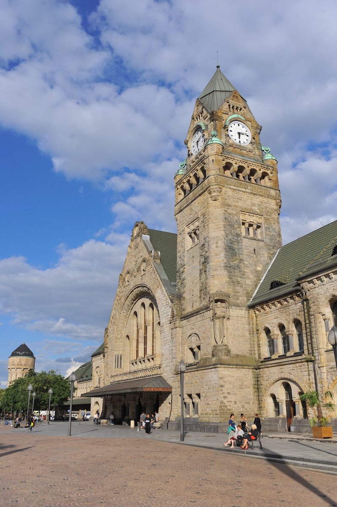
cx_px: 168
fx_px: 450
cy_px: 254
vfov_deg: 58.8
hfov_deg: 41.0
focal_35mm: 32
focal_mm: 32
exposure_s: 1/3200
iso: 400
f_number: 5.6
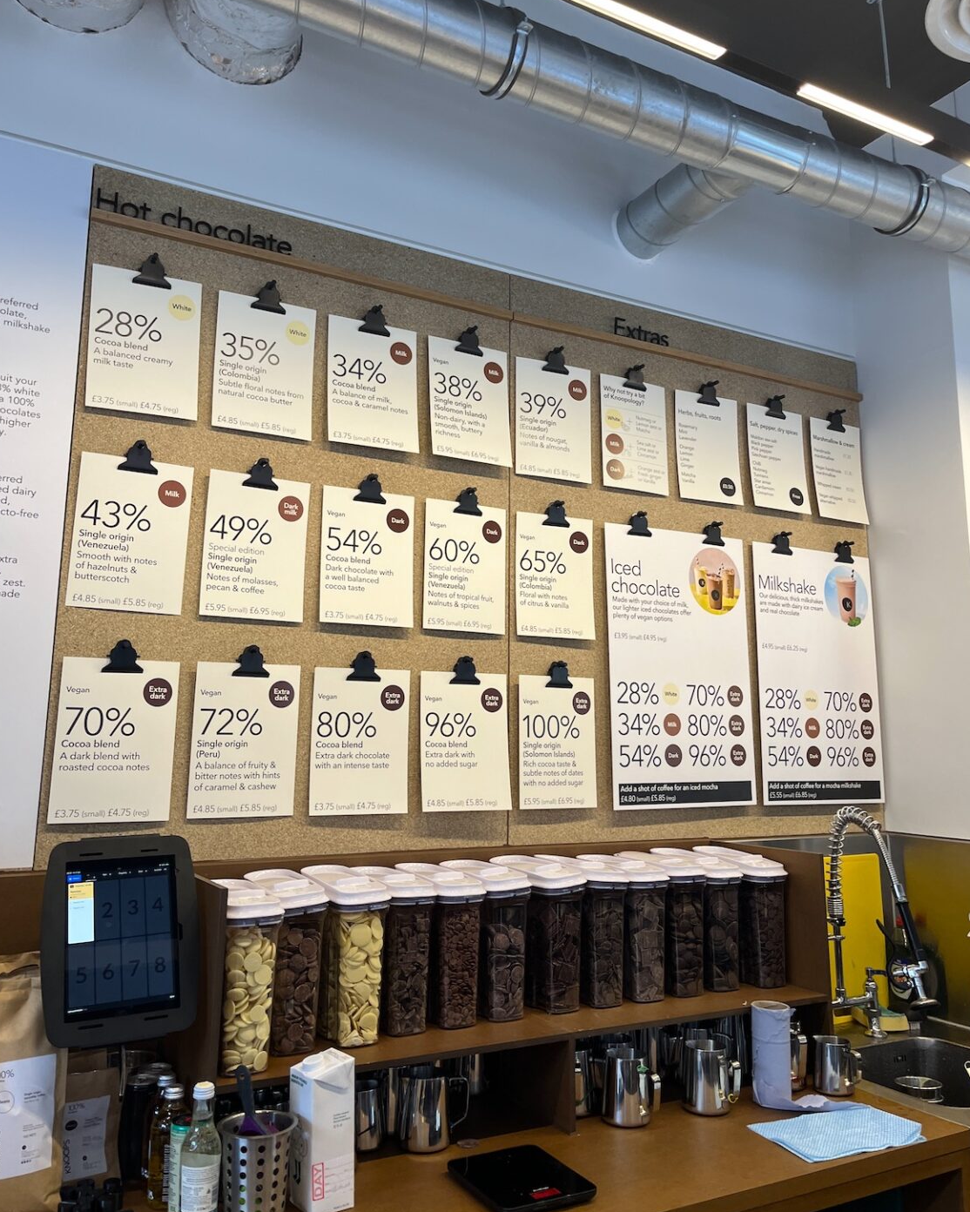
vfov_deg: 62.1
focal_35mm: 28
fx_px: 1005
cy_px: 546
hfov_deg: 51.5
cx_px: 489
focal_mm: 5.1
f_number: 1.6
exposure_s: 1/100
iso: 80
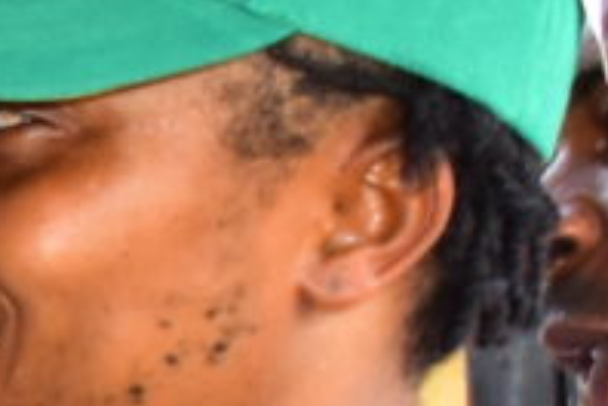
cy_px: 706
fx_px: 4323
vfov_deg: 5.3
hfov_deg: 7.0
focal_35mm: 256
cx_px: -1345
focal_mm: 22
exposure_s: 1/40
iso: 320
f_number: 9
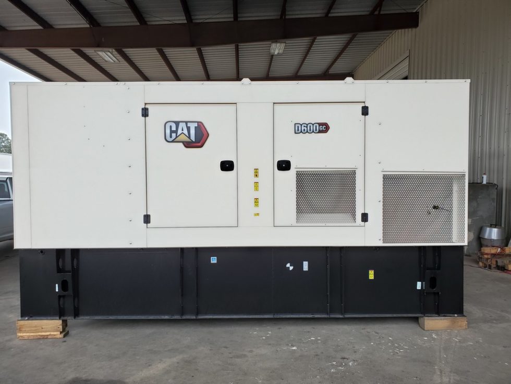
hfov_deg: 67.3
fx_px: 384
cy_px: 192
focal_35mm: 26
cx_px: 256
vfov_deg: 53.1
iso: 50
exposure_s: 1/130
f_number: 2.4
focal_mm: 4.3
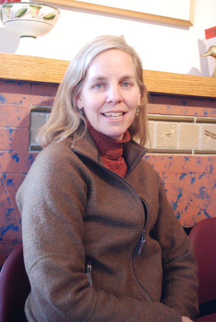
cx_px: 108
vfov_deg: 38.8
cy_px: 161
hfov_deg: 26.6
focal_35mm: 51
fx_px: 458
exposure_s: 1/4
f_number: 5
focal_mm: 34
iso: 400
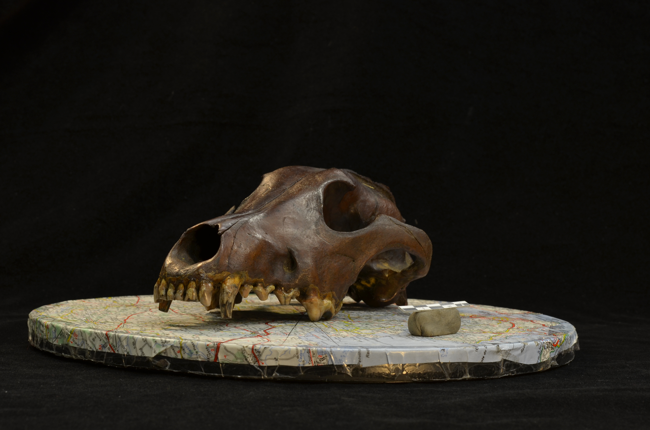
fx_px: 1622
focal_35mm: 90
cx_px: 325
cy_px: 215
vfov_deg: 15.1
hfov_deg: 22.7
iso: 200
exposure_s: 1/4
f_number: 14
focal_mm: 60
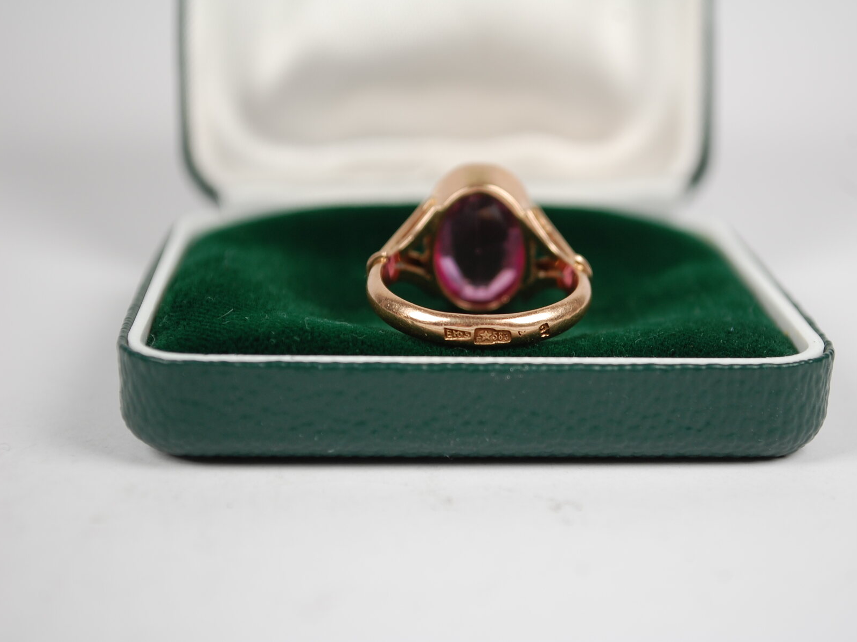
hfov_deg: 26.0
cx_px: 479
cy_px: 320
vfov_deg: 19.6
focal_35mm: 75
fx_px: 1857
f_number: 5.6
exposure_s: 1/125
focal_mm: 46
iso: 200
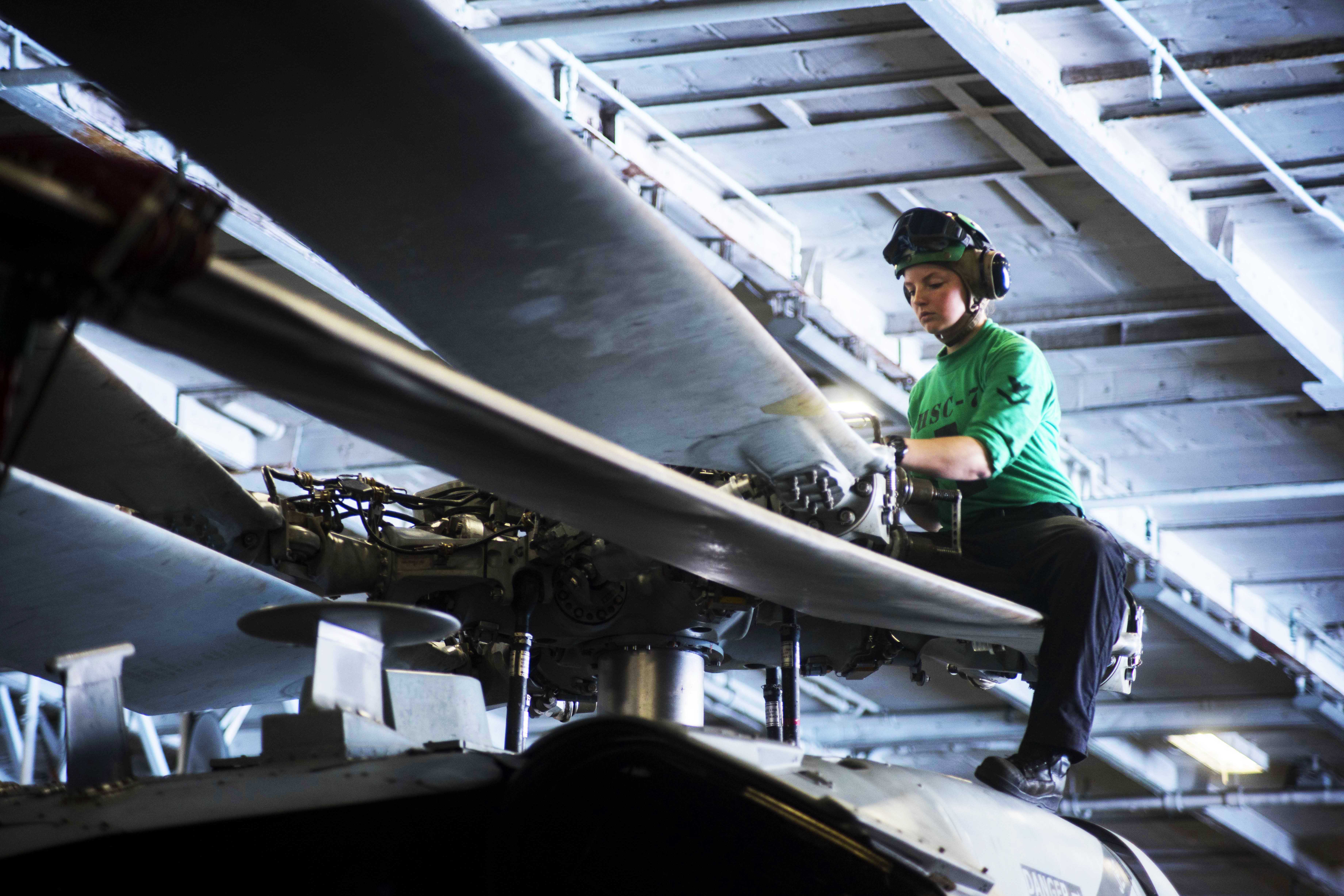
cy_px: 448
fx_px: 5039
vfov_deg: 10.2
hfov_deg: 15.2
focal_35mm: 135
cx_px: 672
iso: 800
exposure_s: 1/30
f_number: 4.2
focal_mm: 135
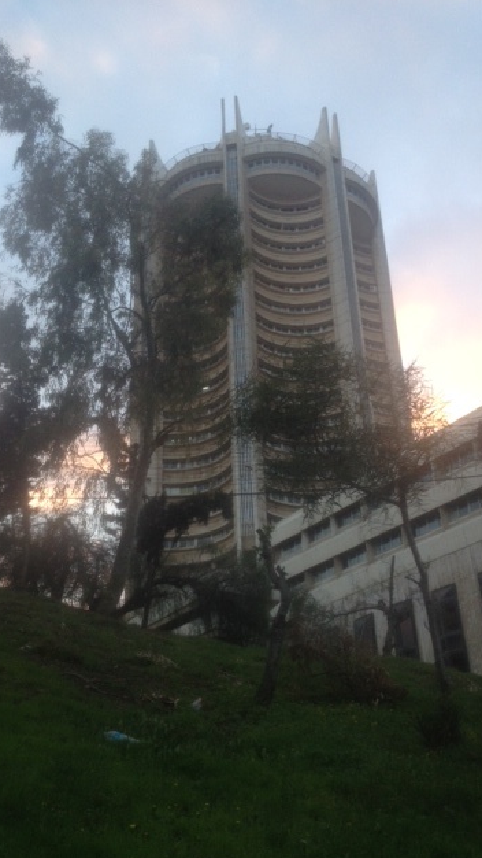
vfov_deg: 51.6
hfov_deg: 30.4
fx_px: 886
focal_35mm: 39
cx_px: 248
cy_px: 437
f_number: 2.4
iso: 80
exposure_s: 1/120
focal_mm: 4.28
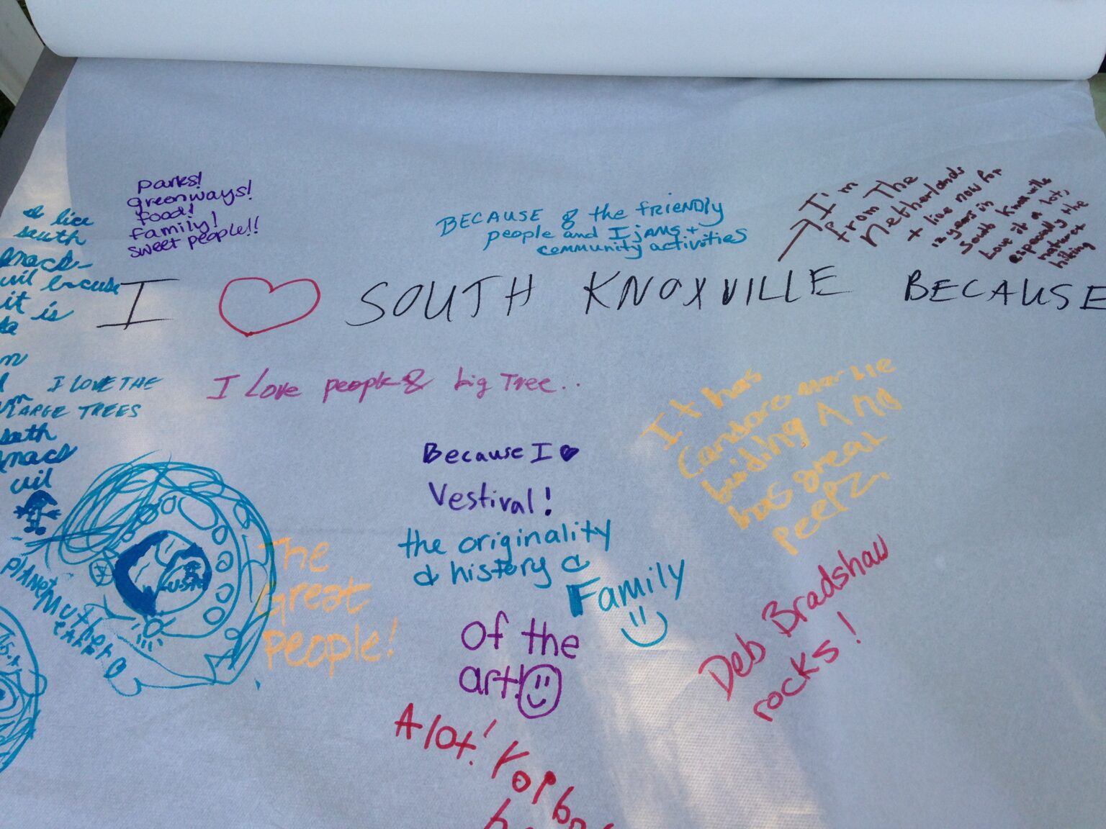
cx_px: 553
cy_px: 414
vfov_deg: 42.9
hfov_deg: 55.4
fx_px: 1054
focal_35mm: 33
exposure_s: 1/193
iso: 50
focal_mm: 4.12
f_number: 2.4
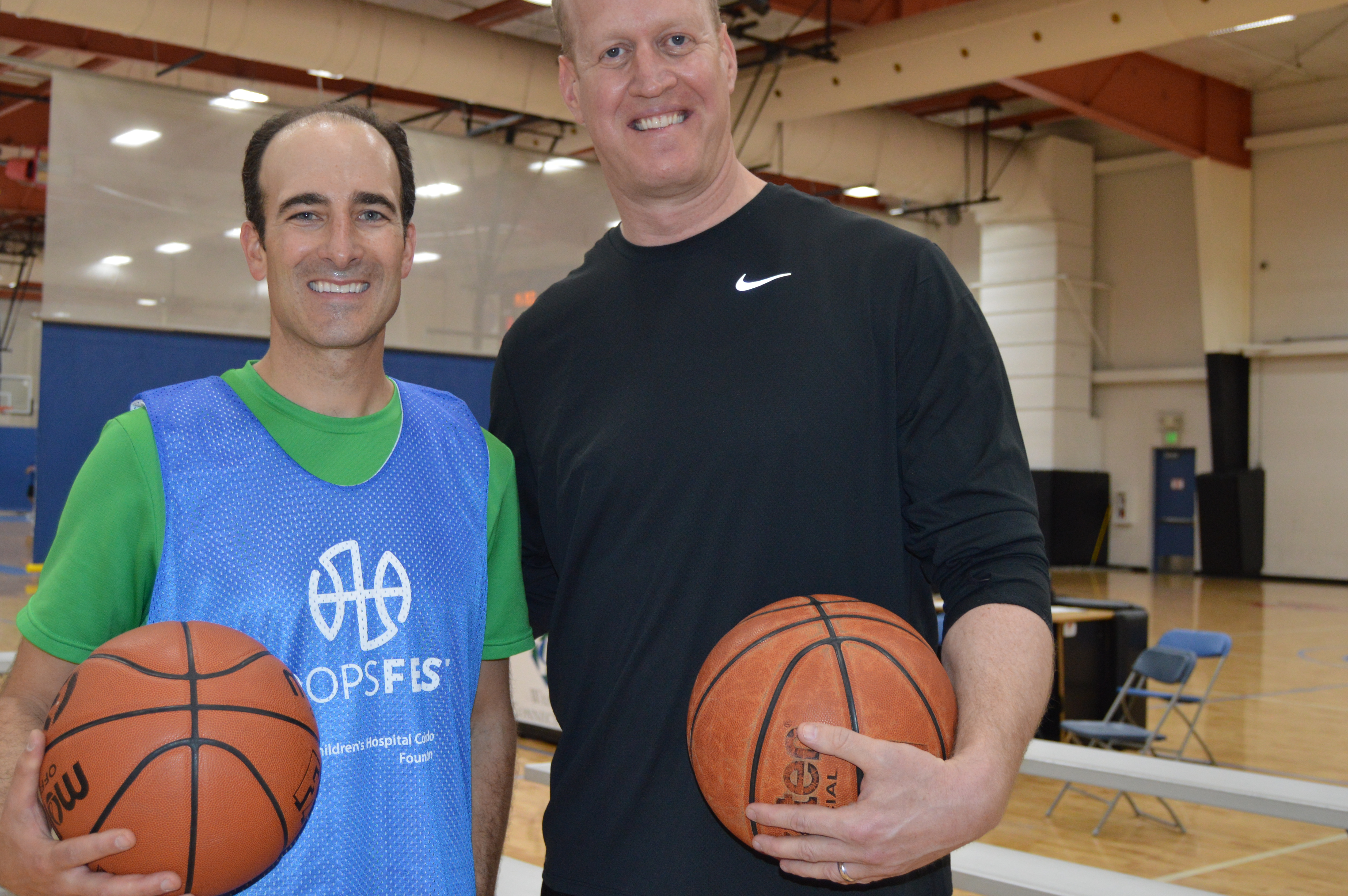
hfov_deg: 45.3
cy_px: 418
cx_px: 569
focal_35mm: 43
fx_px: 1609
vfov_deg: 31.1
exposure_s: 1/60
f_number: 3.8
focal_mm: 24
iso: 800
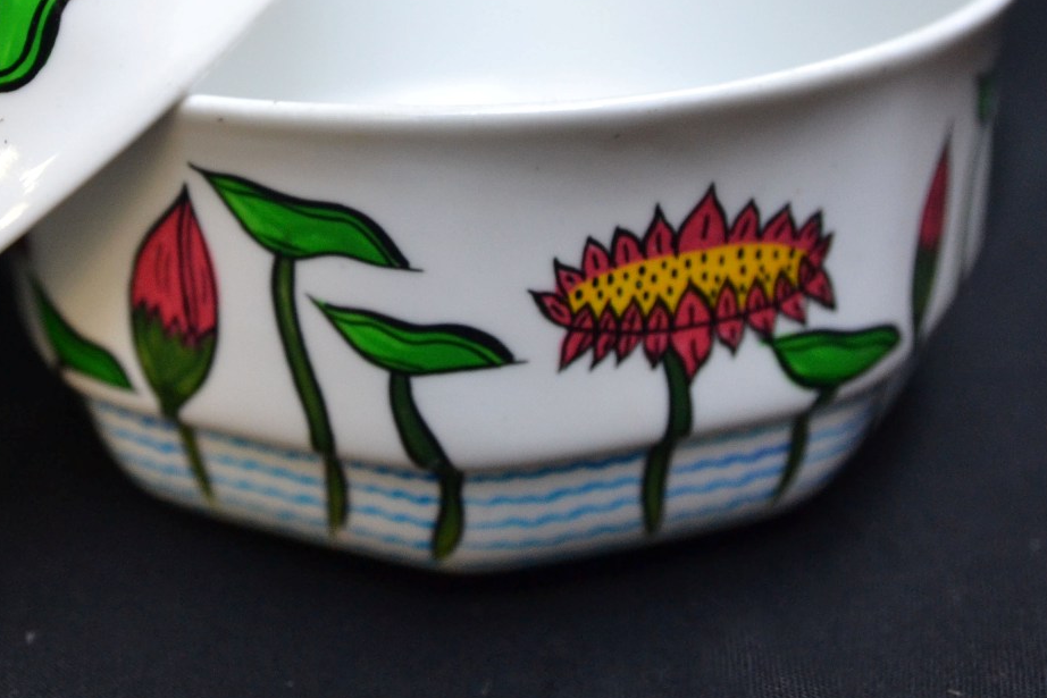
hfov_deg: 27.8
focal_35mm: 72
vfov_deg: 18.7
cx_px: 312
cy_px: 104
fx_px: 2094
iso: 800
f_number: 4
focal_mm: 24
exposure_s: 1/160
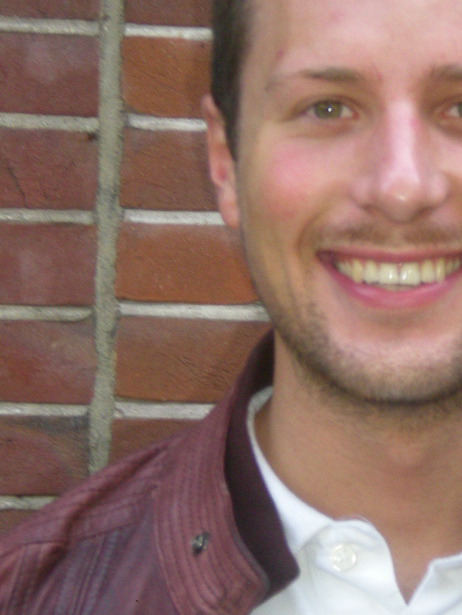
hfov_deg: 6.9
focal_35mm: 215
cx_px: 369
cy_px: 290
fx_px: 3825
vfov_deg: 9.2
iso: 176
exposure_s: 1/60
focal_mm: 18.9
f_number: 5.9
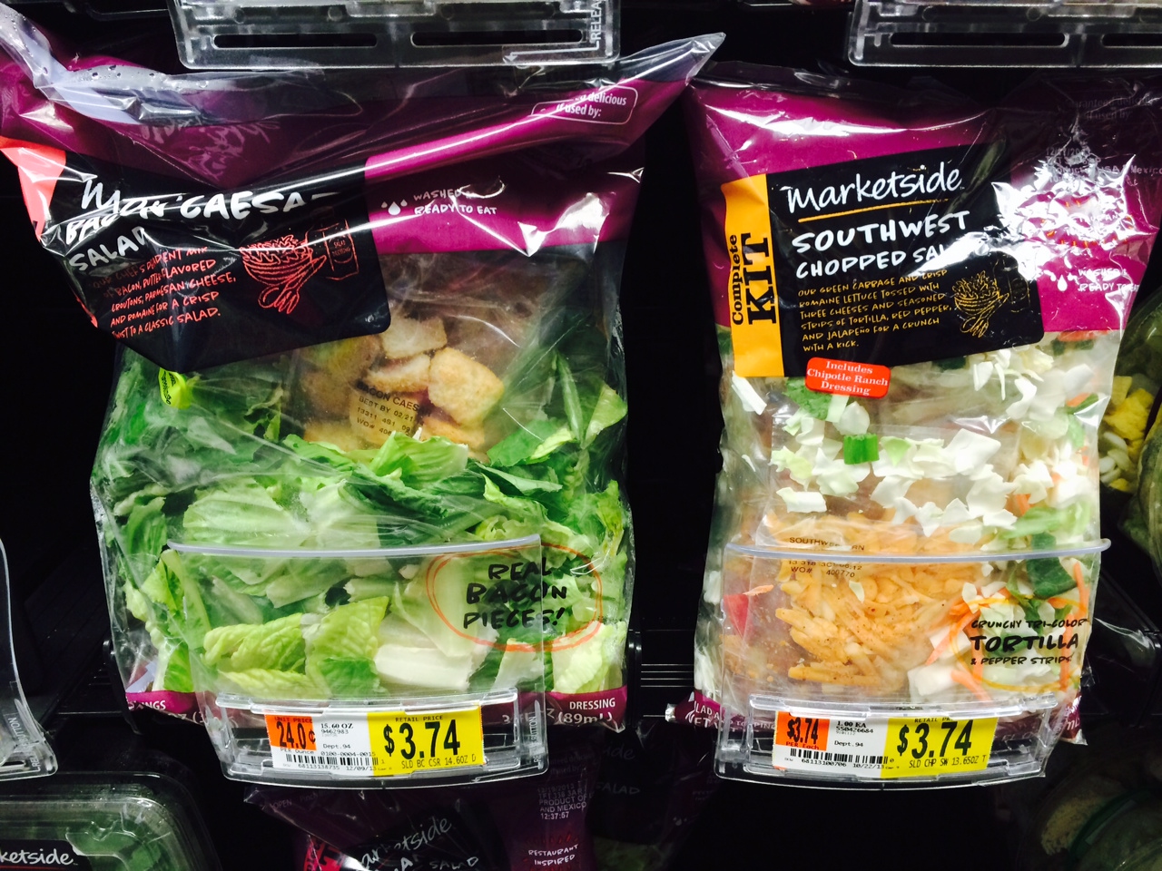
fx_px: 1007
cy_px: 436
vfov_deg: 46.8
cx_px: 581
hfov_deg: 60.0
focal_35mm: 30
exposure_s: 1/30
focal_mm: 4.12
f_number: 2.2
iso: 64
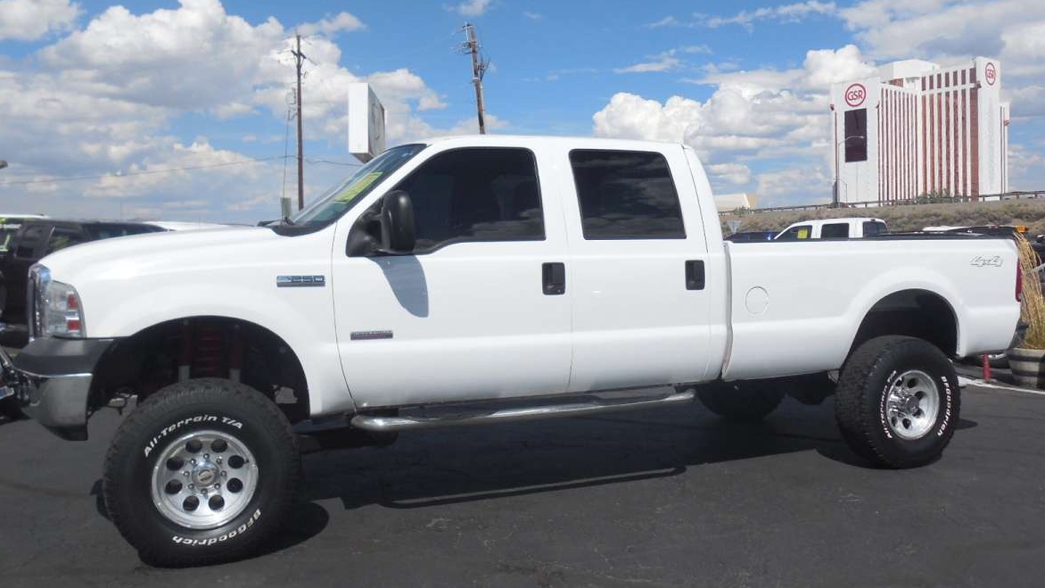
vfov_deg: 40.1
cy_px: 256
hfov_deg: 66.1
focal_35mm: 29
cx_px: 513
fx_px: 803
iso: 125
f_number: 11.5
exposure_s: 1/250
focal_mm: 4.6
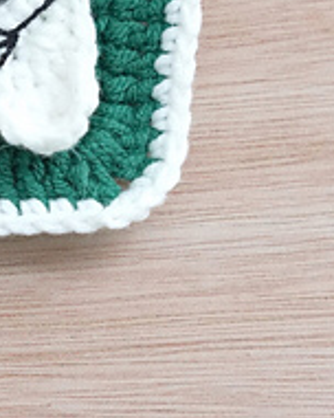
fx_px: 2731
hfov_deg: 6.9
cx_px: -67
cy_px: -35
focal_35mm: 221
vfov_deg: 8.7
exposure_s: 1/250
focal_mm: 70
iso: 3200
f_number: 5
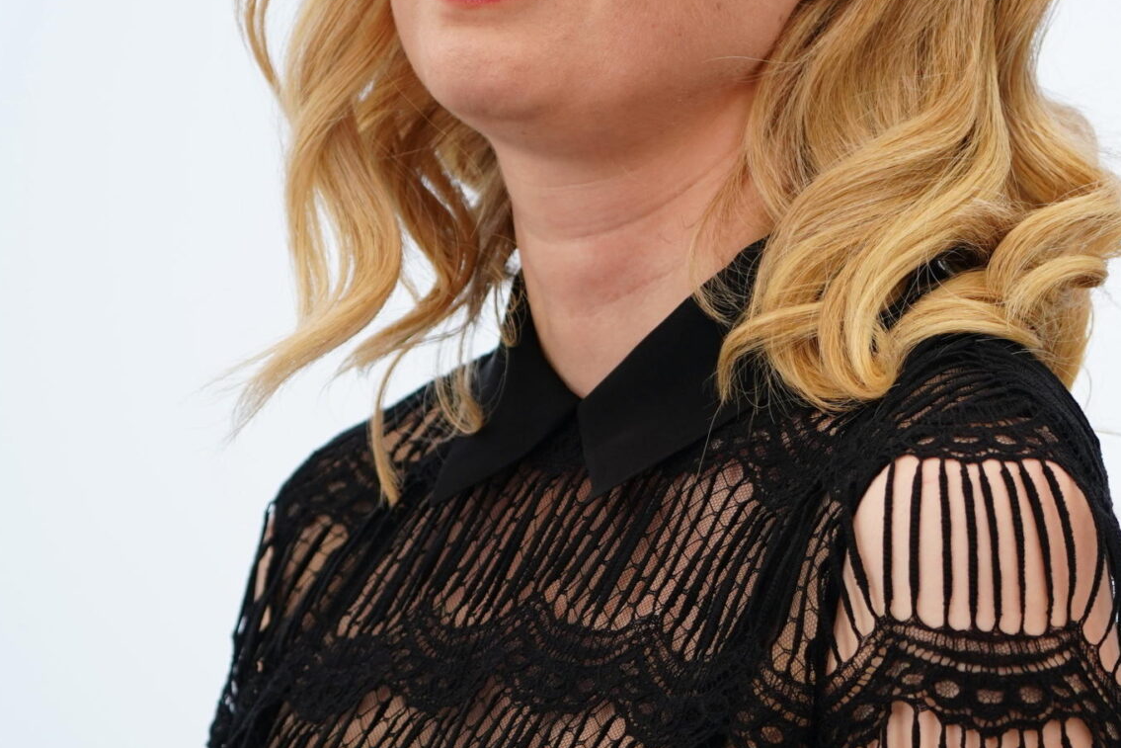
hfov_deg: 4.6
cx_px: 990
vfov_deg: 3.0
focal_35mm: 451
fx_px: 14044
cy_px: 172
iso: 500
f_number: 6.3
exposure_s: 1/1000
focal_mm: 200
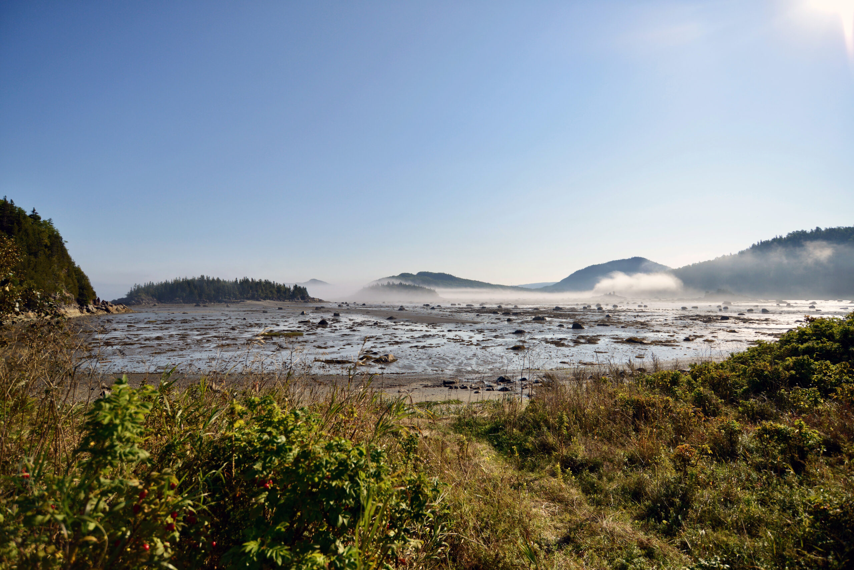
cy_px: 285
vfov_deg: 67.4
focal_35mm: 18
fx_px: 427
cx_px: 427
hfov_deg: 90.0
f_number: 4
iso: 320
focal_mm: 18
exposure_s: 1/5000
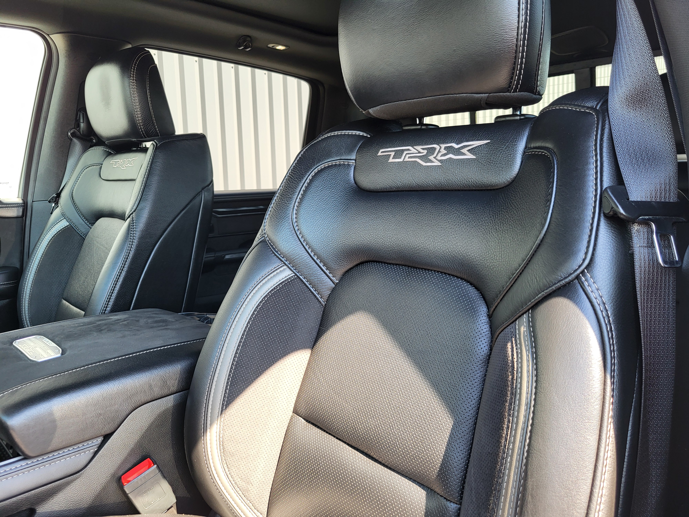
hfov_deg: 67.3
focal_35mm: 26
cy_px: 258
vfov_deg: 53.1
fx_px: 518
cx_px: 344
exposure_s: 1/120
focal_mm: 5.4
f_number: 1.8
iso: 64
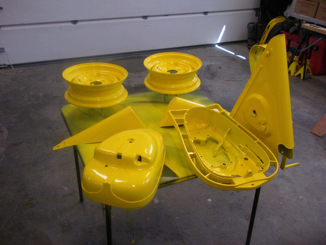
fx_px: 339
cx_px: 163
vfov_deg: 39.7
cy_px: 122
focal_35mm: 36
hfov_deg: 51.4
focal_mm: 6.3
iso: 268
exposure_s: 1/58.6
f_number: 3.5
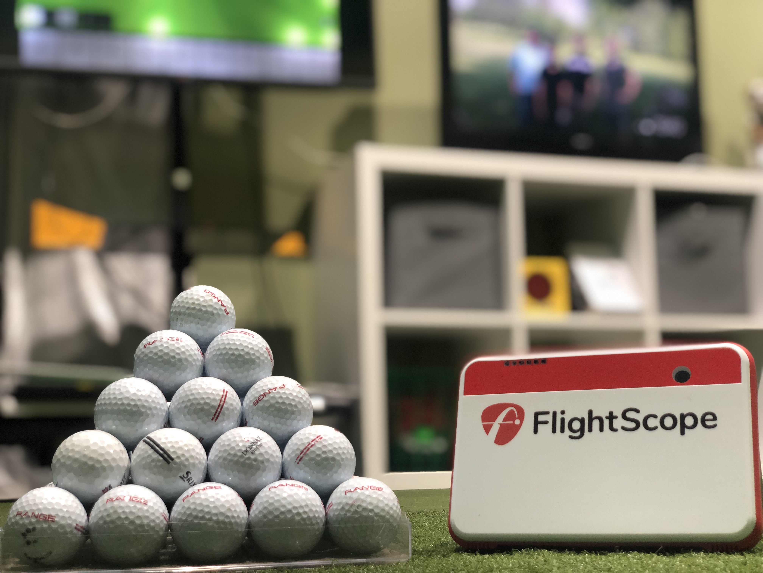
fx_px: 1146
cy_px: 286
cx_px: 382
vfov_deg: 28.0
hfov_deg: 36.8
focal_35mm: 52
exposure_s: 1/33
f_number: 2.4
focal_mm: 6
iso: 80
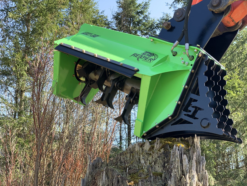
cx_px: 124
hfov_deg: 36.8
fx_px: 371
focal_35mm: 52
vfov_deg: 28.0
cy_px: 93
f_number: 2.4
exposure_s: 1/130
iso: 16
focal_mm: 6
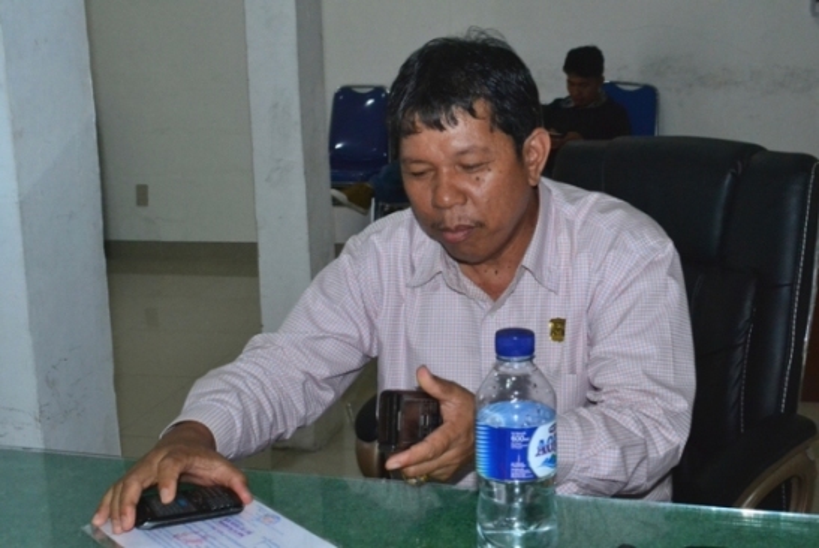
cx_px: 410
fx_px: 888
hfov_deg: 49.5
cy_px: 274
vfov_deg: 34.3
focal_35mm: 39
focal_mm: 26
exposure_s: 1/60
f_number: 16
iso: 3200
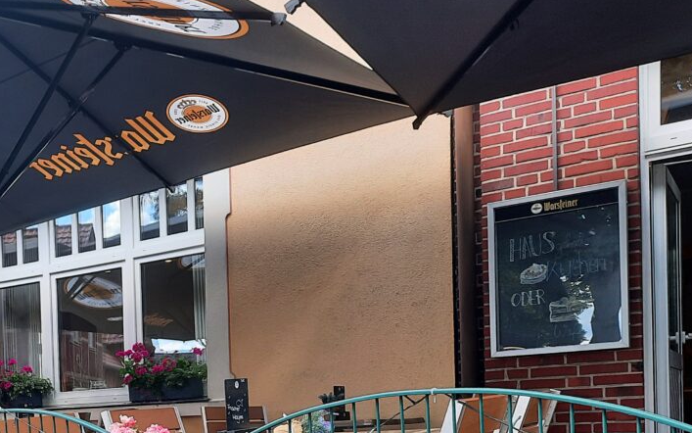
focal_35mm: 48
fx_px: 905
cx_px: 72
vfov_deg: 25.3
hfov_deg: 39.0
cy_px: 450
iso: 40
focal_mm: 4.6
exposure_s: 1/100
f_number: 2
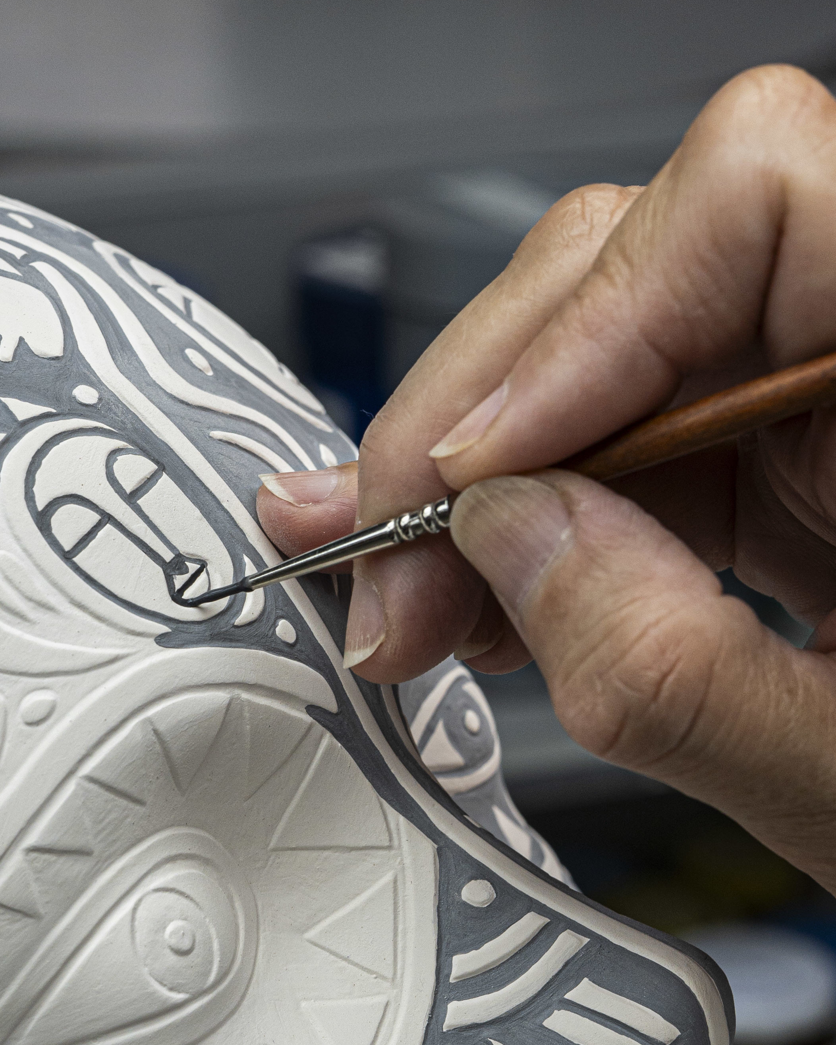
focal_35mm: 107
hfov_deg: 14.3
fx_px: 3309
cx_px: 137
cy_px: 836
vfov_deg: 17.8
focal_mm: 50
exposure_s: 1/160
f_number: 7.1
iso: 320
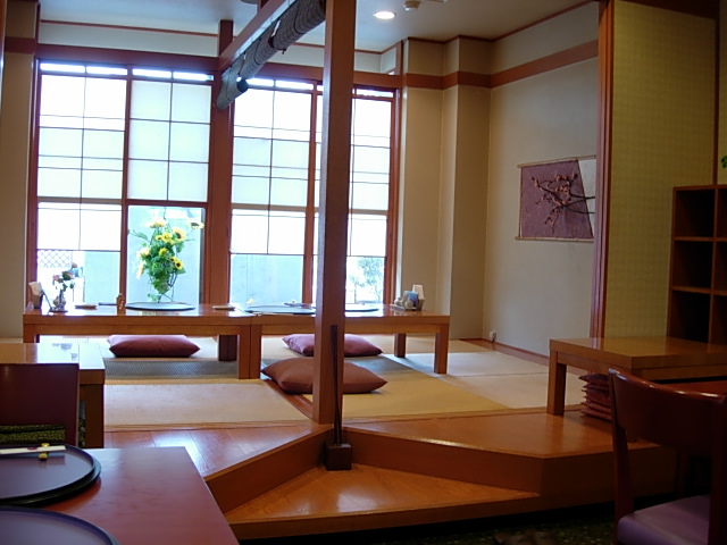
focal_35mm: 38
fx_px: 798
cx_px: 364
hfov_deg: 49.0
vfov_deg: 37.7
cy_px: 272
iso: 64
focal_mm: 7.8
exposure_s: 1/6.3
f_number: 2.8
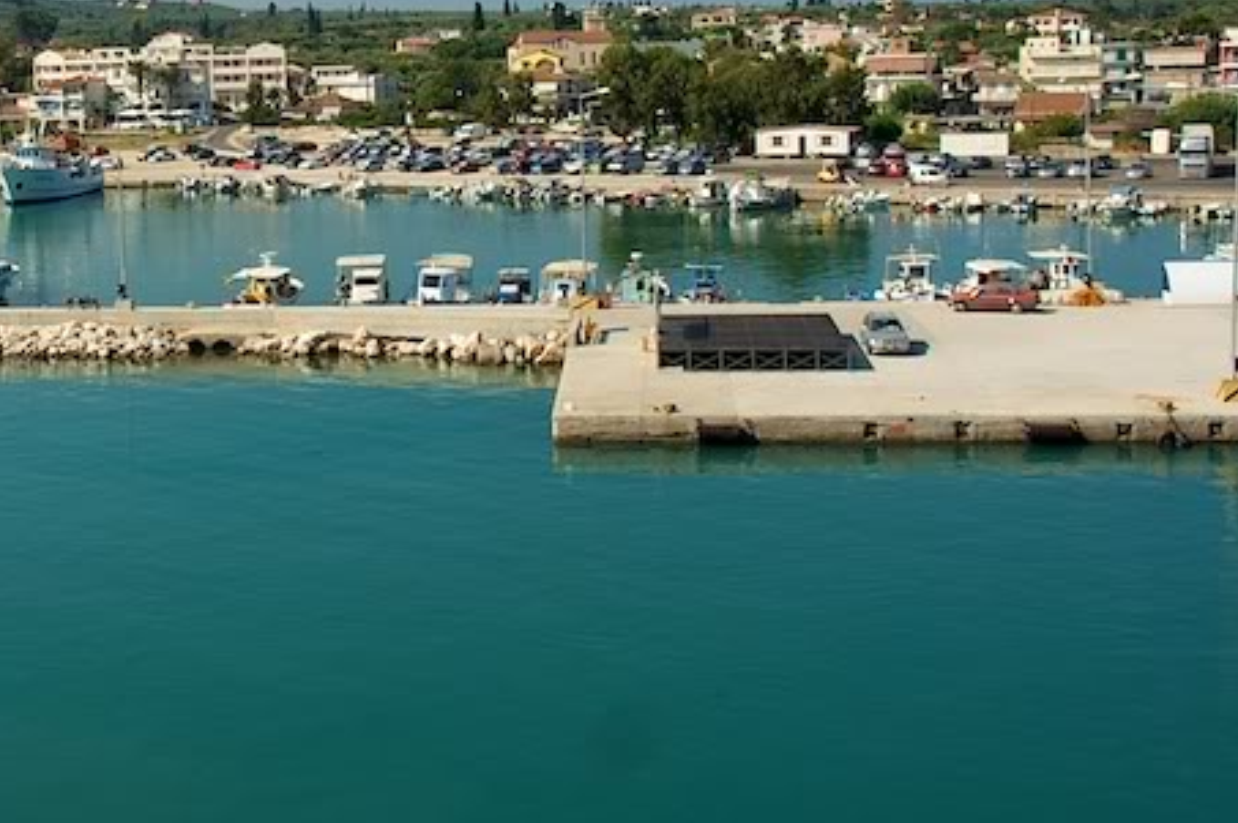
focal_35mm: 53
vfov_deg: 25.1
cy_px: 195
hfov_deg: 36.5
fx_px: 1821
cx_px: 279
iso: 100
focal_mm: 20
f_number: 16
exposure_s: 1/60
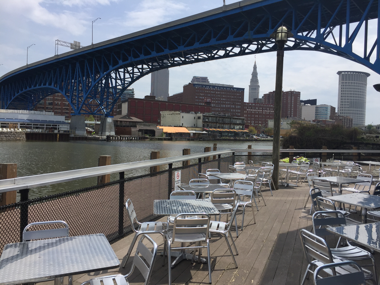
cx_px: 190
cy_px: 142
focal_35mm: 29
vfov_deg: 48.2
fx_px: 318
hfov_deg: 61.7
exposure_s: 1/3597
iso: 32
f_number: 2.2
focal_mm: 4.15
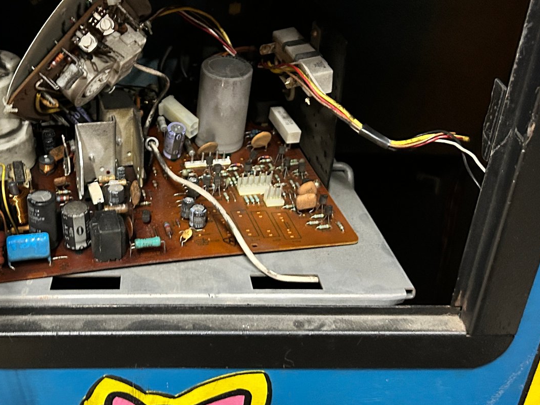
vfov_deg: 29.7
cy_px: 186
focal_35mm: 49
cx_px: 161
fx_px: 764
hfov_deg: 38.3
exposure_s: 1/30
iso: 500
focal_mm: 5.7
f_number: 1.5
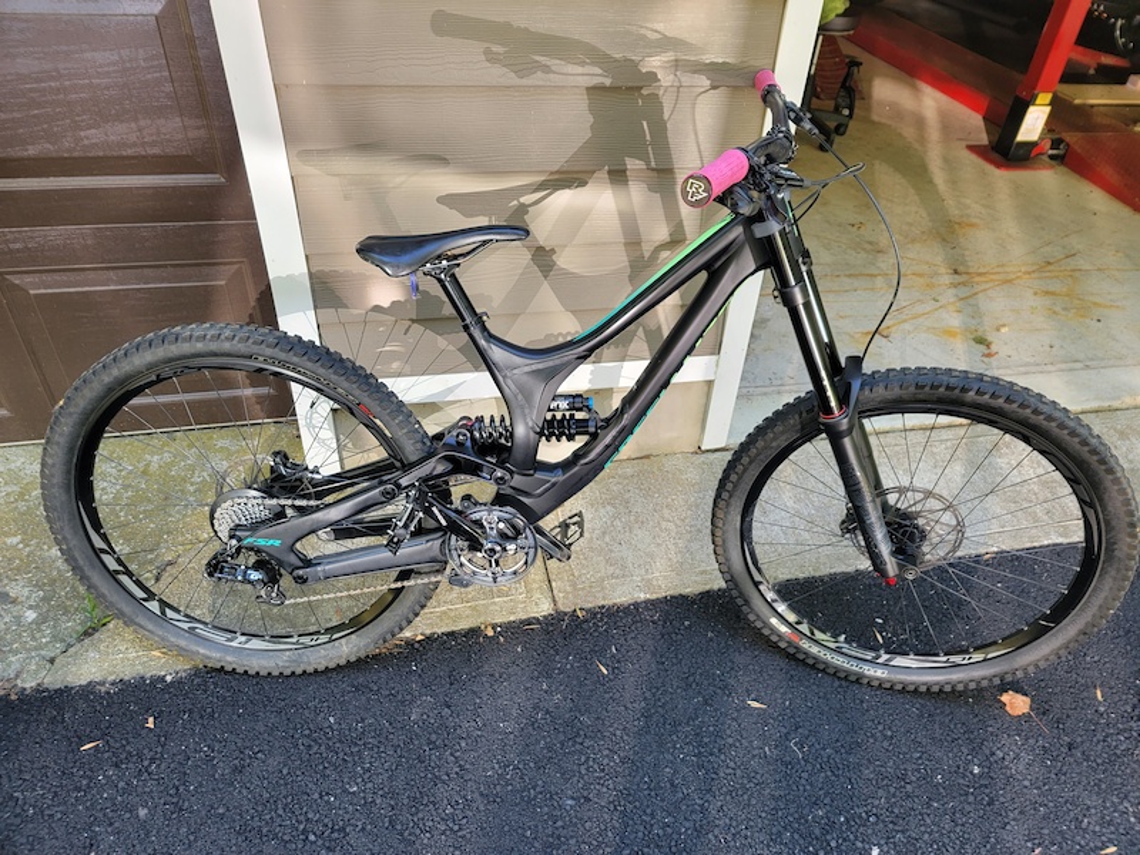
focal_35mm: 24
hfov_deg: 71.6
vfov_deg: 56.8
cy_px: 428
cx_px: 570
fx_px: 790
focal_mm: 6.7
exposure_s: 1/120
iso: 125
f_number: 1.8
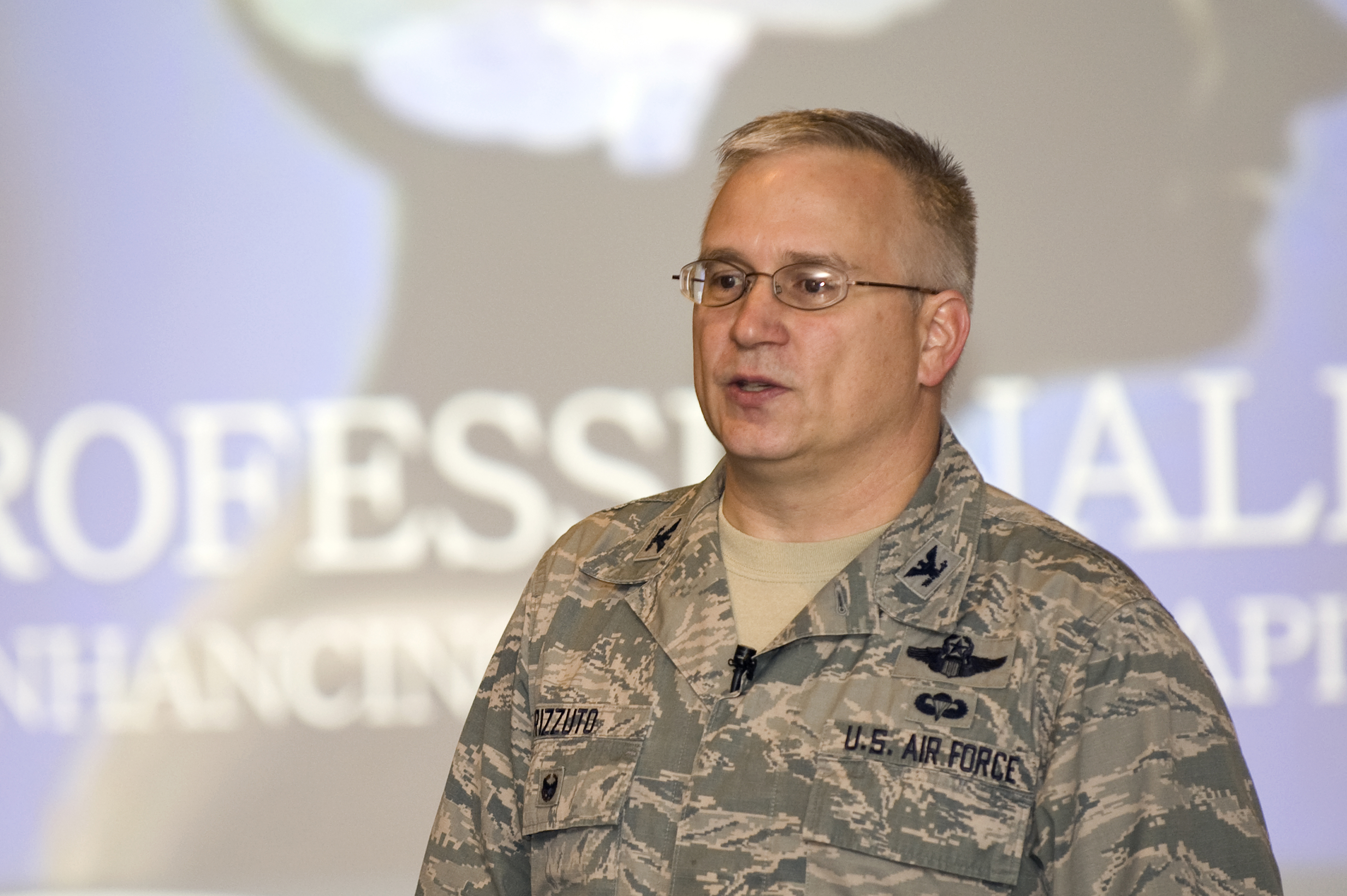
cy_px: 448
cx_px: 674
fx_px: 6544
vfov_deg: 7.8
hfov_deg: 11.8
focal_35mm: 175
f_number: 2.8
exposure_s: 1/100
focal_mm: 175
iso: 800
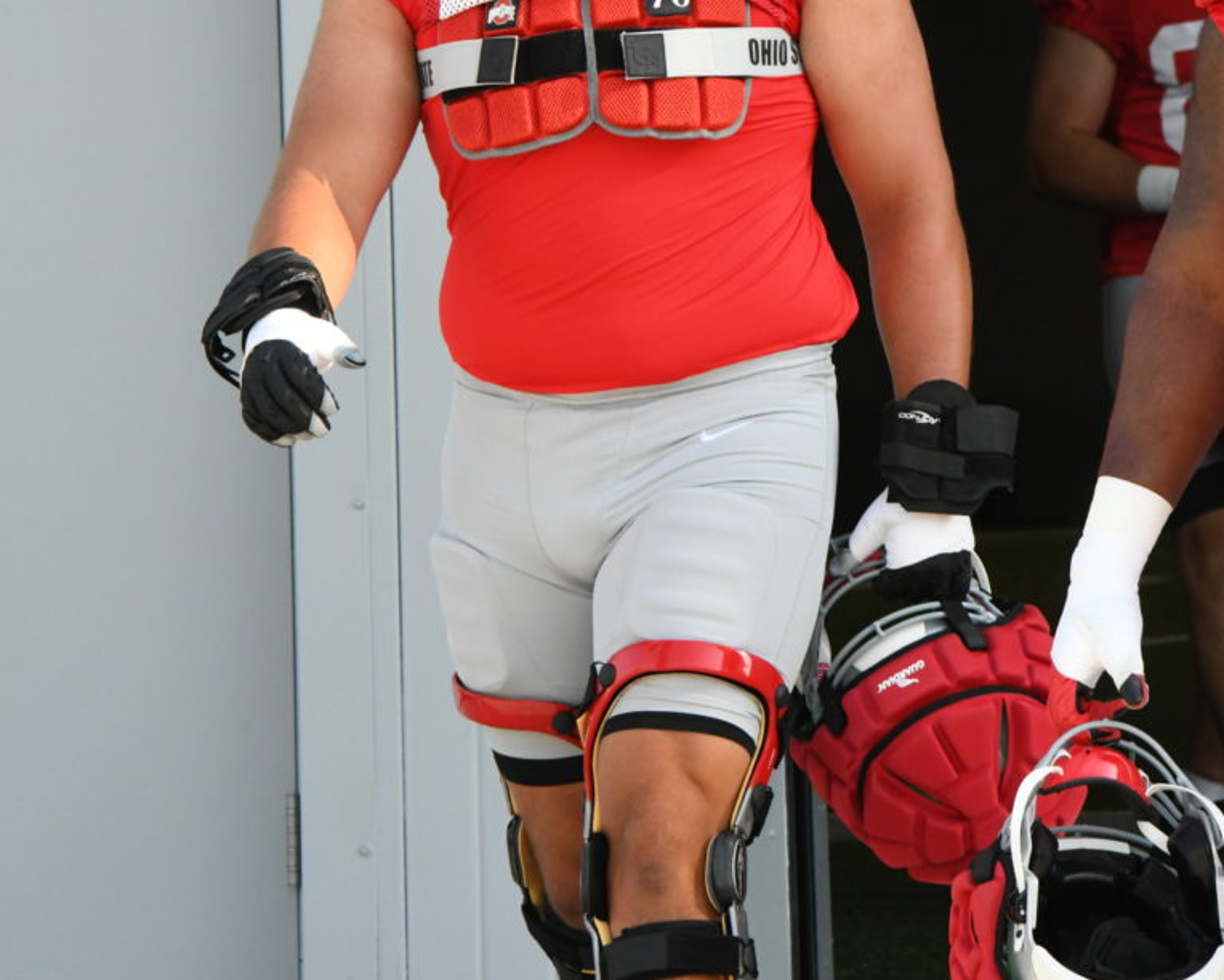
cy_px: 183
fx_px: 14994
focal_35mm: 414
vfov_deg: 3.7
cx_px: 614
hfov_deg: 4.7
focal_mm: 195
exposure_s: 1/500
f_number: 13
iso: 2500
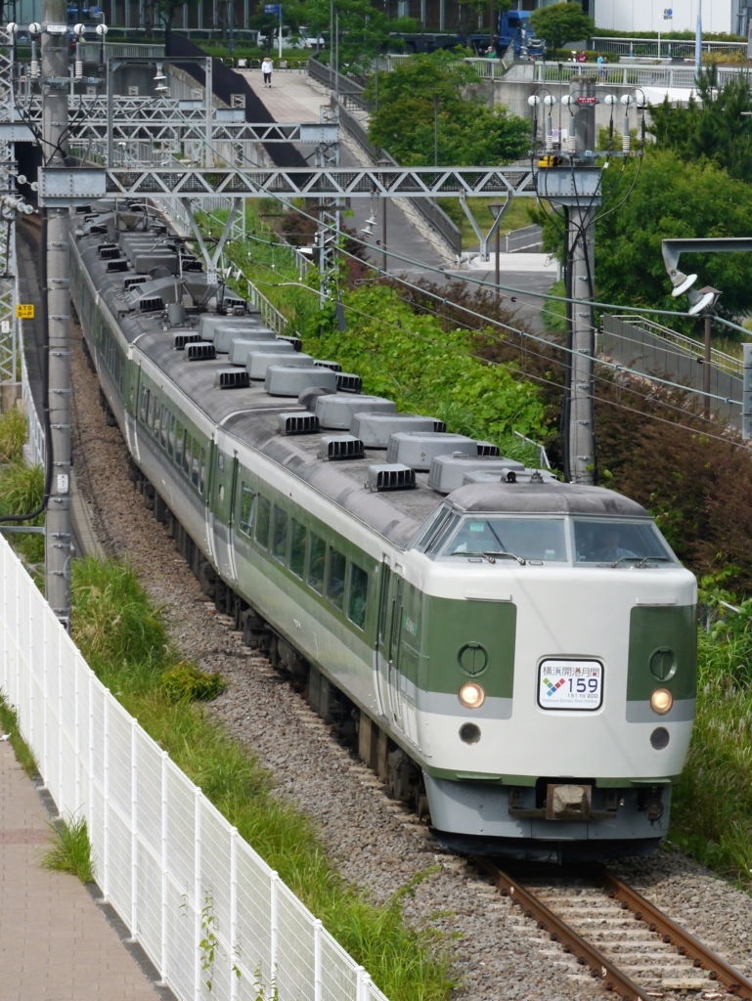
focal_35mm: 168
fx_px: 4862
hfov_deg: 8.8
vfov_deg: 11.8
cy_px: 500
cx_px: 376
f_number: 9
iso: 400
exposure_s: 1/800
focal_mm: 84
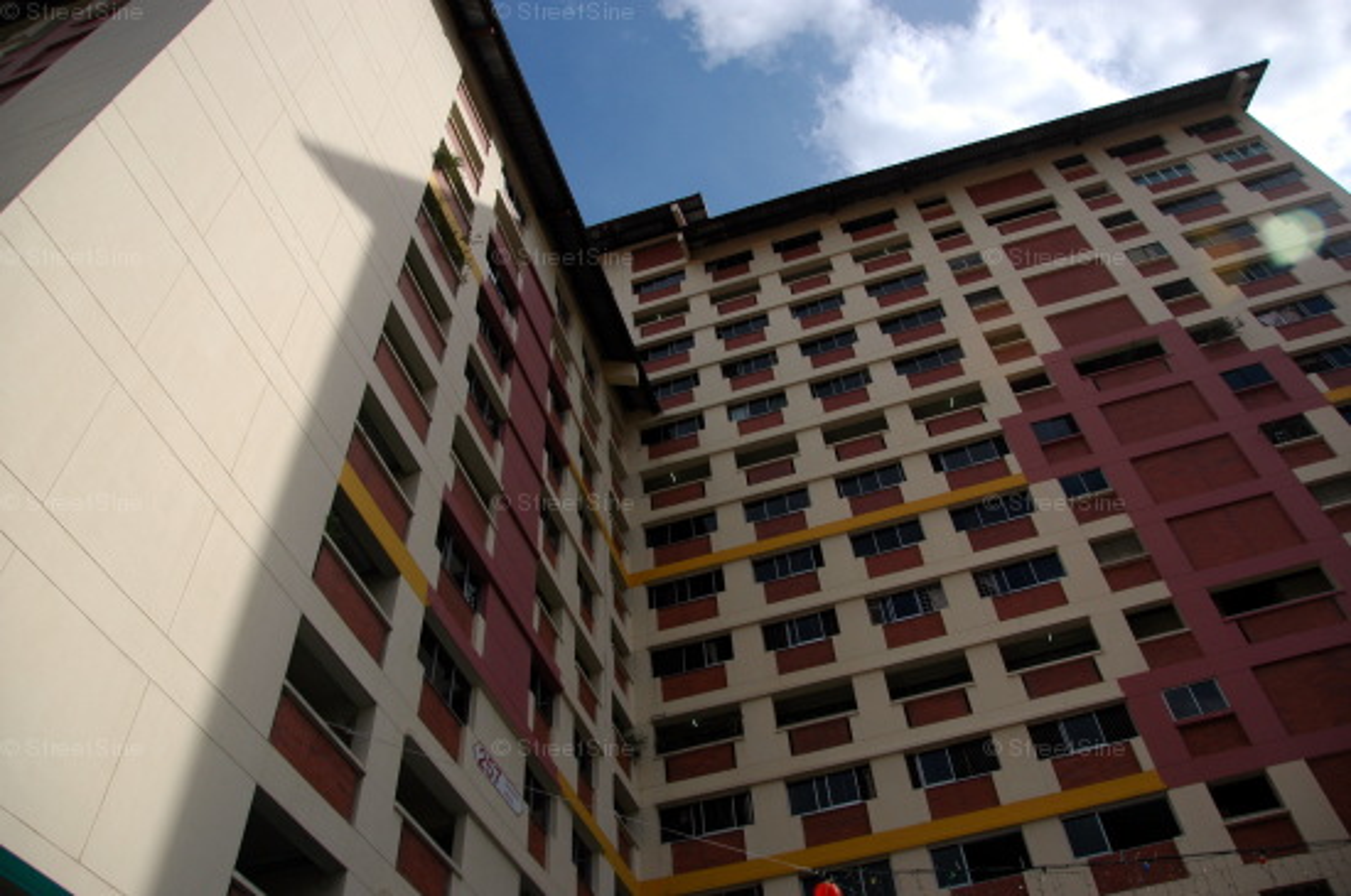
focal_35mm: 27
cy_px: 448
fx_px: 1012
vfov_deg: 47.8
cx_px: 676
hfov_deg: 67.5
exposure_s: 1/4000
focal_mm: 18
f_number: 3.5
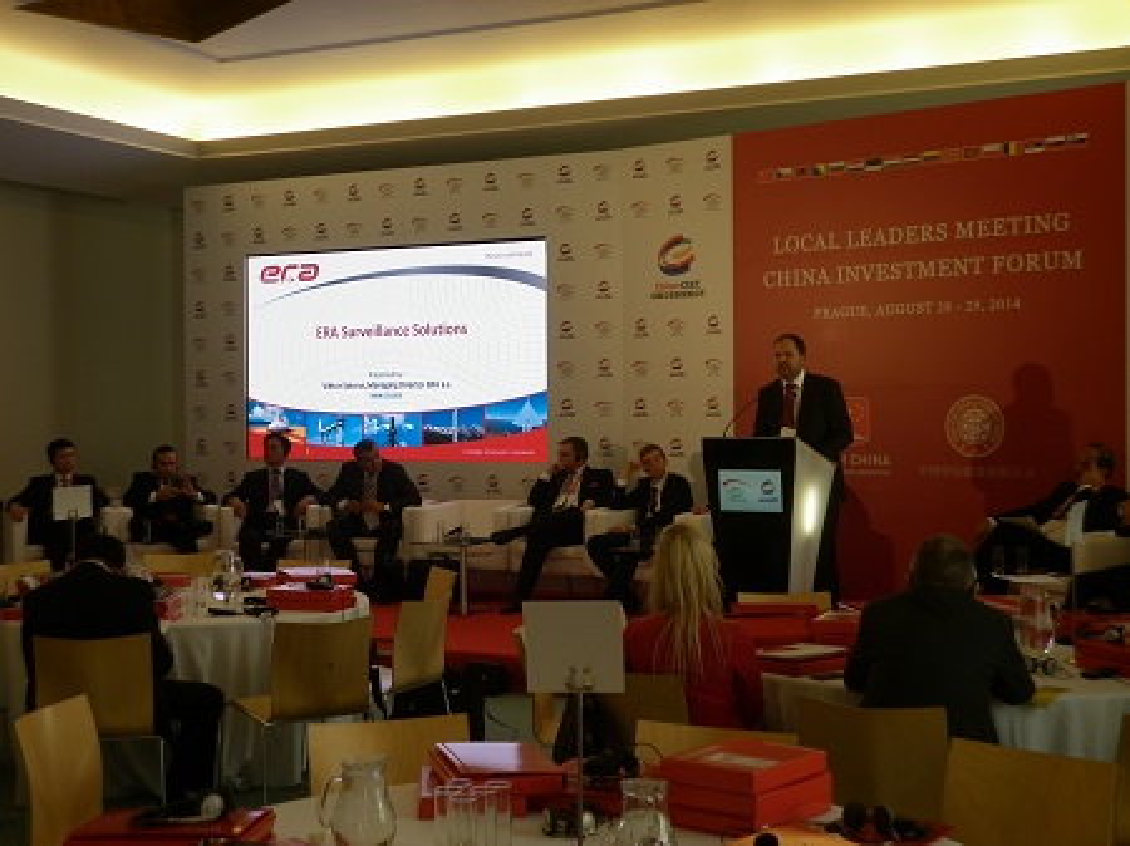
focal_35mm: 50
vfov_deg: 29.1
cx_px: 565
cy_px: 423
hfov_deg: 38.2
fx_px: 1631
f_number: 3.8
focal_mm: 9
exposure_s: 1/50
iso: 80
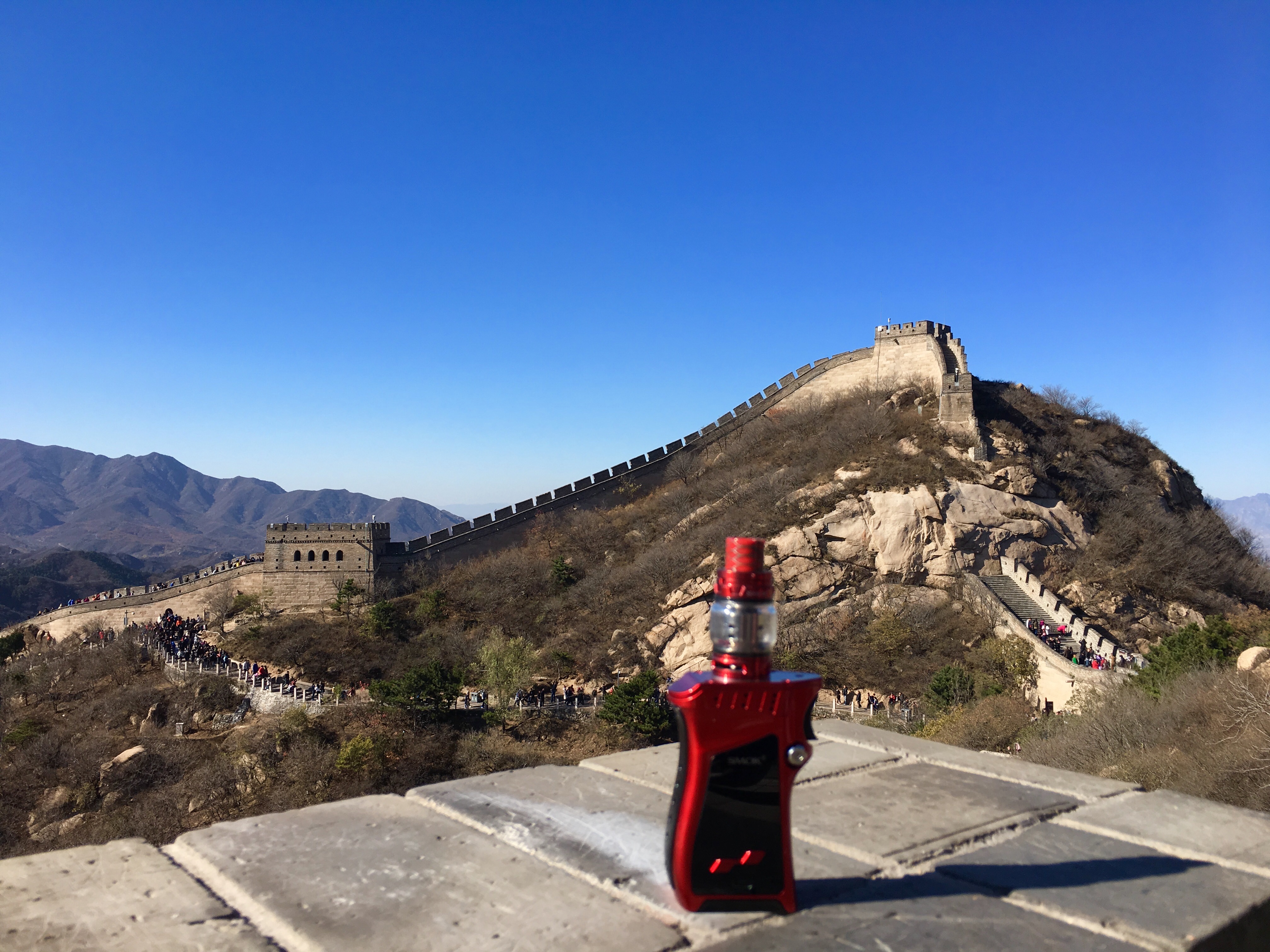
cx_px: 635
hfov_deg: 61.7
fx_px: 1064
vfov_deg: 48.2
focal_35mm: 29
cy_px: 476
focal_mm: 4.15
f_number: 2.2
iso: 25
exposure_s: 1/1304
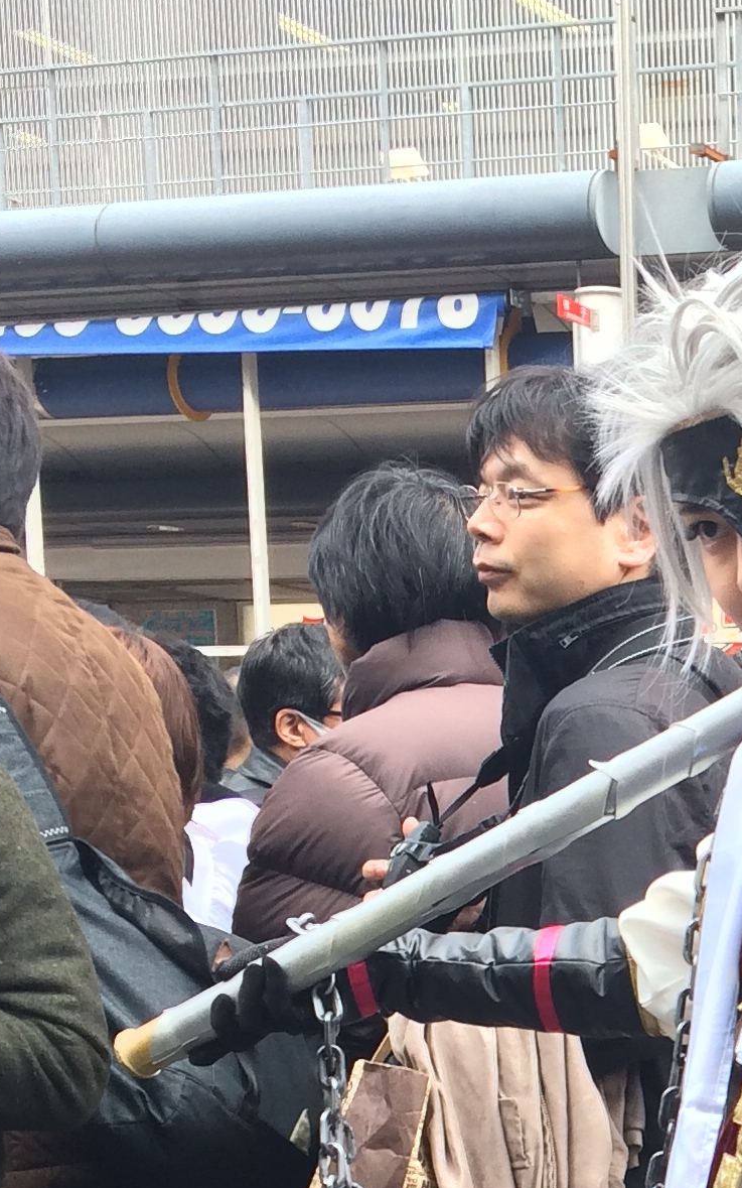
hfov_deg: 13.7
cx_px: 1201
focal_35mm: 88
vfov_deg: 22.5
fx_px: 2847
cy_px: 1234
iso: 40
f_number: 2.2
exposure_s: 1/120
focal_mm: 4.12
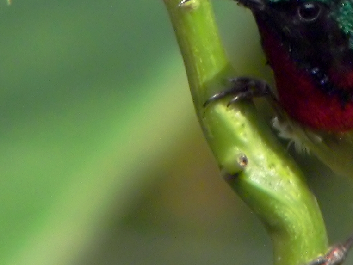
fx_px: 9325
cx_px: 299
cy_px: 29
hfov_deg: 2.2
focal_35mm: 914
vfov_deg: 1.6
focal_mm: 72
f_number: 3.7
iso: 200
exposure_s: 1/1000
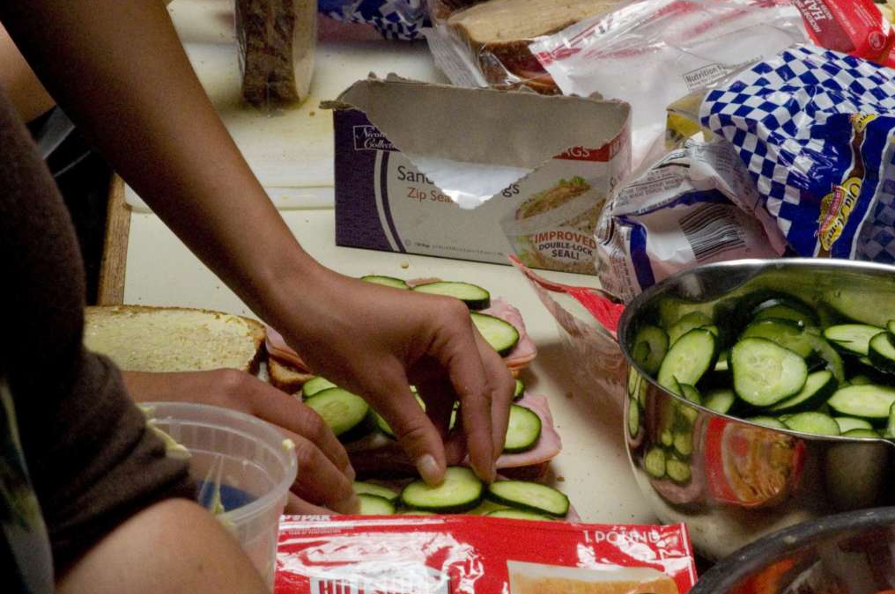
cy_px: 302
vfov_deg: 12.0
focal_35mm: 114
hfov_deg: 18.0
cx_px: 504
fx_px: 2823
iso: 3200
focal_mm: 55
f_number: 13
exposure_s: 1/125
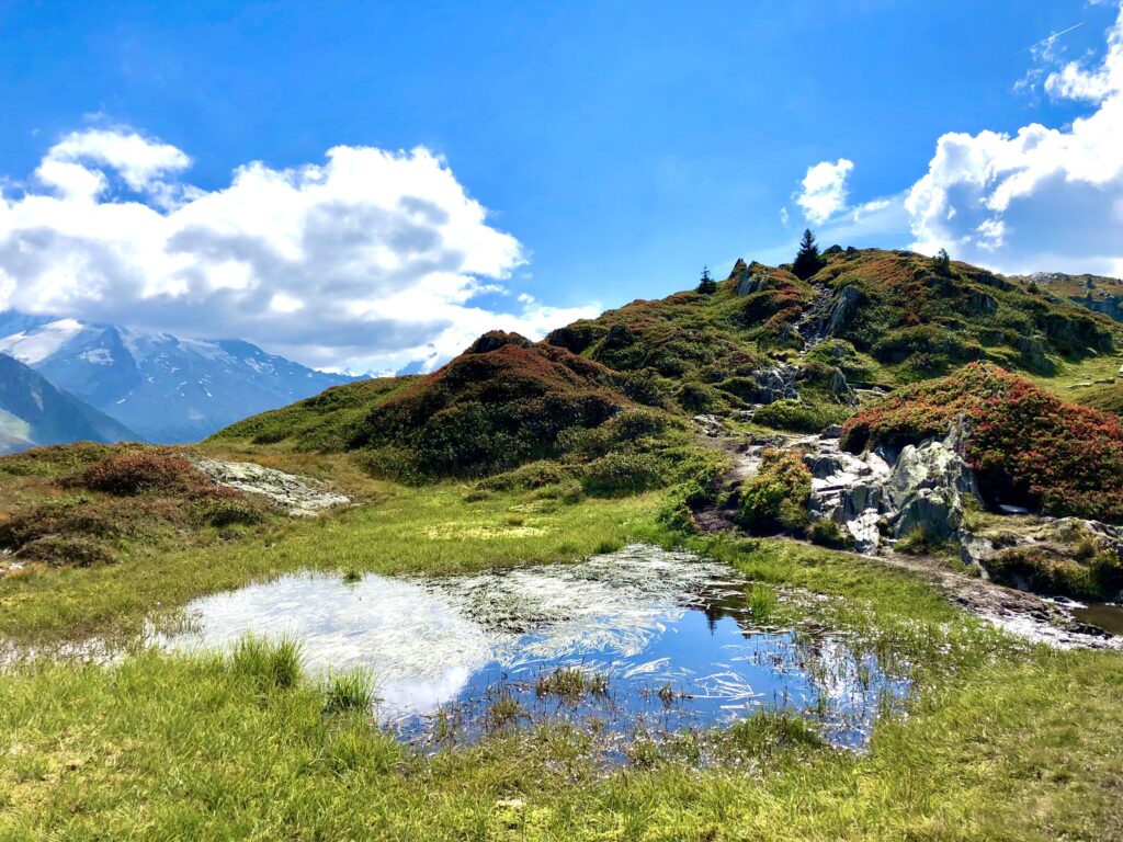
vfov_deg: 49.7
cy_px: 421
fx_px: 908
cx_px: 562
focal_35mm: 28
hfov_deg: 63.4
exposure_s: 1/4000
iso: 25
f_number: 1.8
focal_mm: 3.99
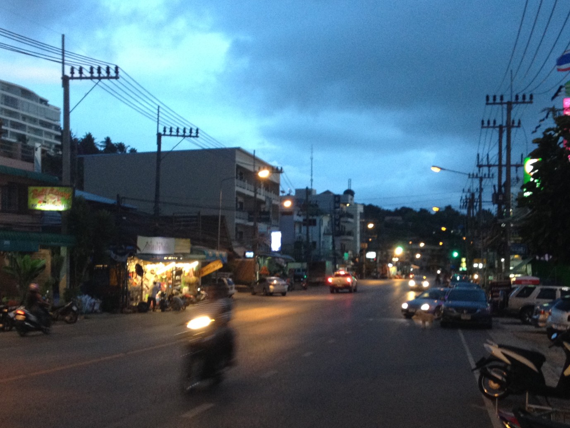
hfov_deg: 36.8
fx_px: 856
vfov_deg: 28.0
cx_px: 298
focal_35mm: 52
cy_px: 237
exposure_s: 1/20
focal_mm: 4.28
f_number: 2.4
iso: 200
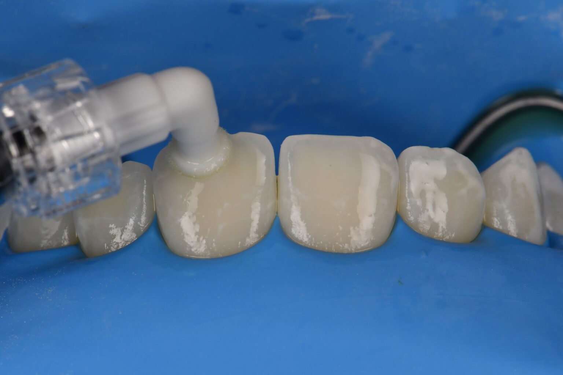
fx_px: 1970
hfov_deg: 16.3
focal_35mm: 126
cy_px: 188
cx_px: 282
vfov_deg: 10.9
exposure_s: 1/160
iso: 200
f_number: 32
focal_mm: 105
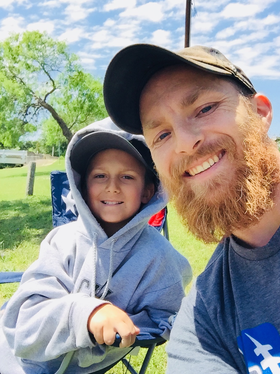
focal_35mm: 34
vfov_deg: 53.9
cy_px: 170
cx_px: 153
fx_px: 367
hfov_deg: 41.7
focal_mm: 2.65
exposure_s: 1/529
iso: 32
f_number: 2.2
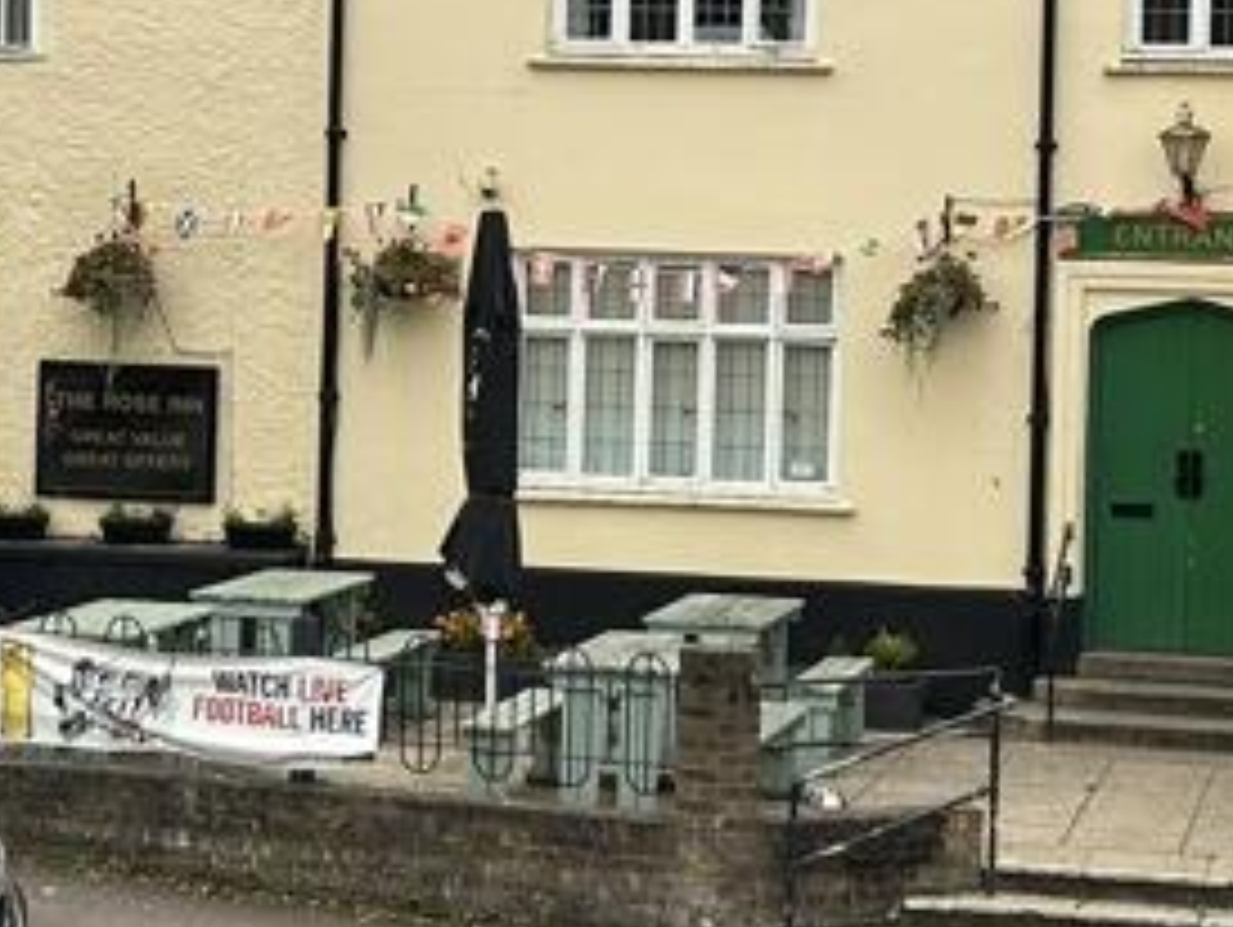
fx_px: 3458
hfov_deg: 20.2
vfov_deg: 15.2
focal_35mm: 97
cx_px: 684
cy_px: 256
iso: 50
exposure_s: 1/526
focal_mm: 5.7
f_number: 1.5
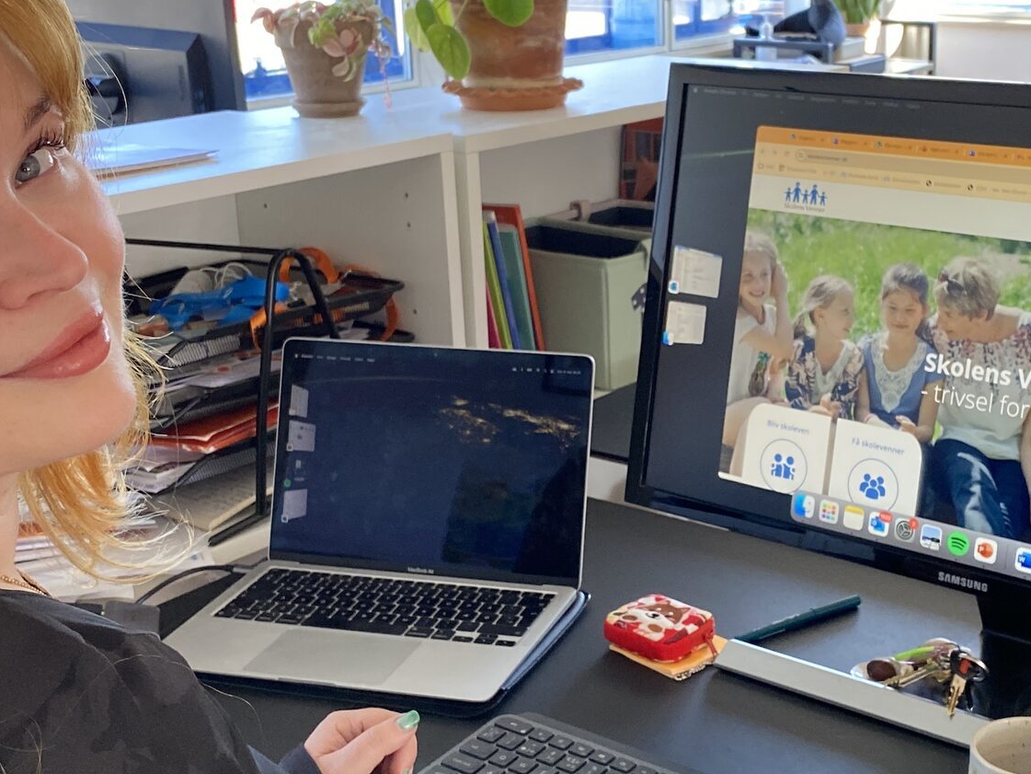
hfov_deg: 32.9
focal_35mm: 58
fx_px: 1728
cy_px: 401
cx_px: 700
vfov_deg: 25.2
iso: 125
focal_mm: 4.25
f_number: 1.8
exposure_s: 1/117
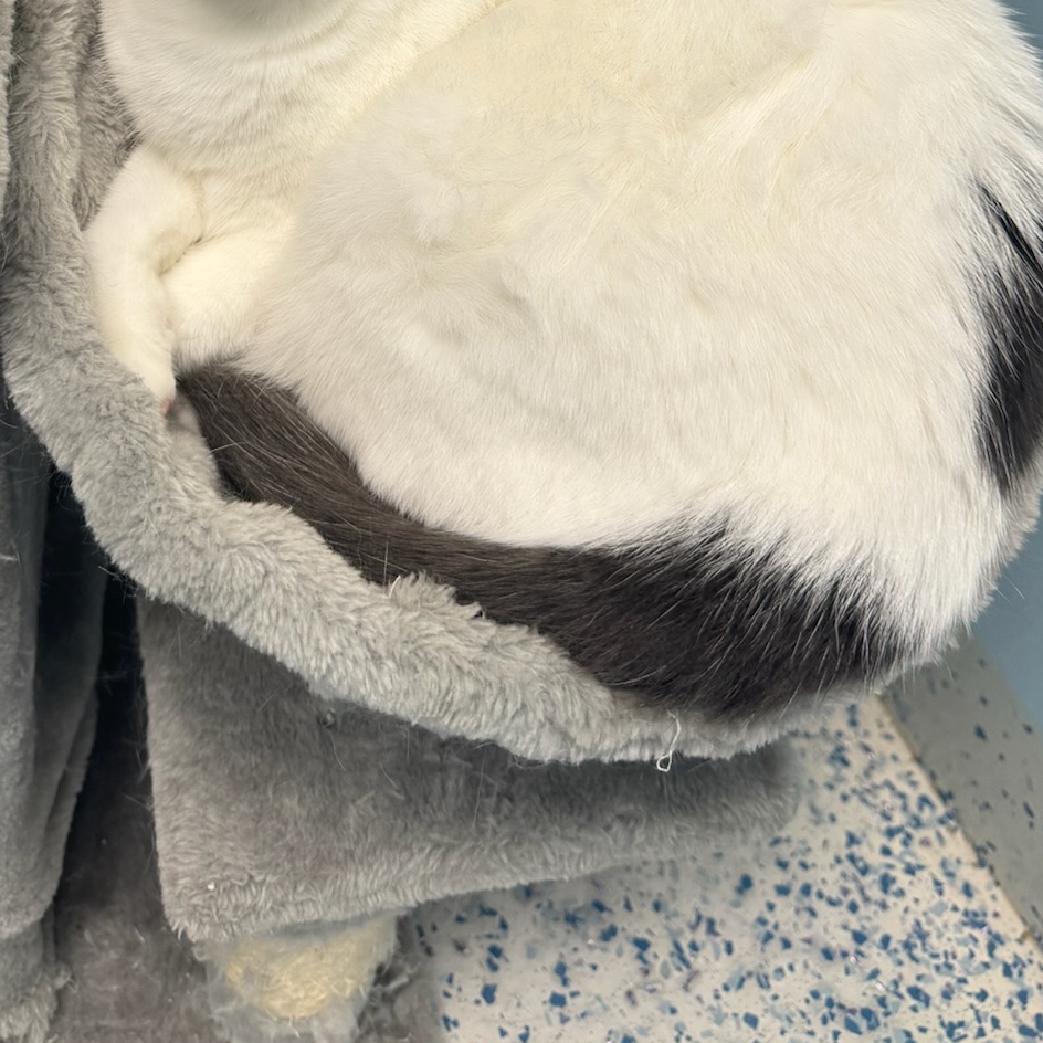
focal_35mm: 46
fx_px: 1568
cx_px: 375
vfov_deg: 33.0
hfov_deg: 36.5
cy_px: -55
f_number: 1.78
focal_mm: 6.76
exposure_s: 1/120
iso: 125
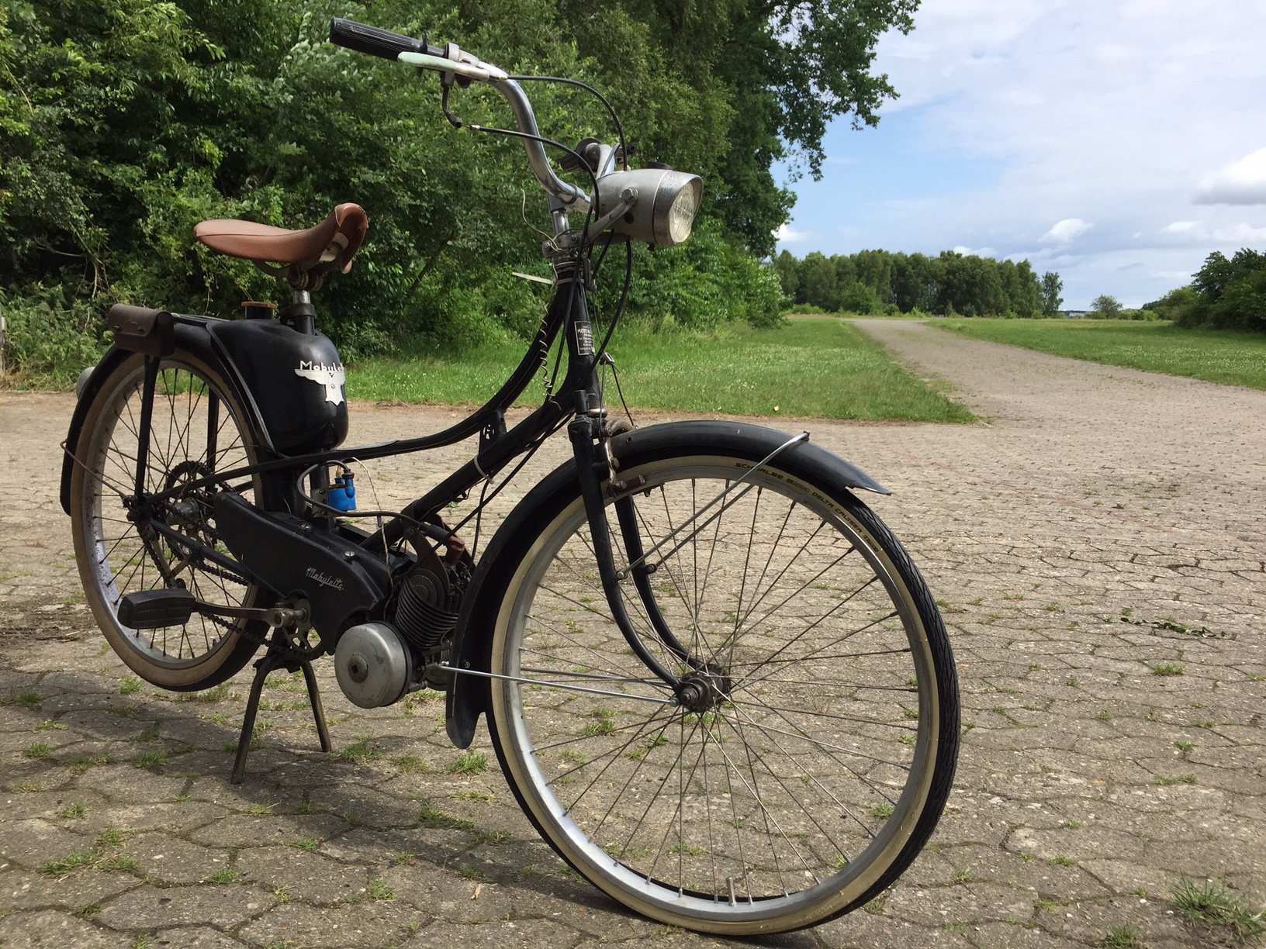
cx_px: 633
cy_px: 474
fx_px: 1061
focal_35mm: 29
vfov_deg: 48.2
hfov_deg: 61.7
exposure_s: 1/1582
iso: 32
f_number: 2.2
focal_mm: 4.15
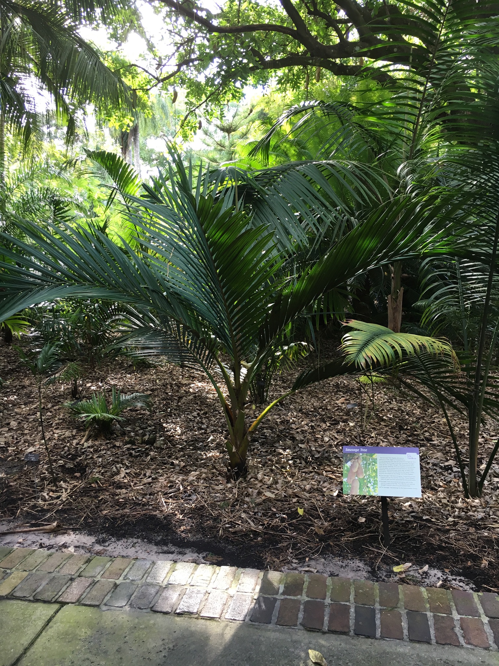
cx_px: 250
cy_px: 333
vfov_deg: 61.7
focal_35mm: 29
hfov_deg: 48.2
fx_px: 557
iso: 25
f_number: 2.2
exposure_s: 1/40
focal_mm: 4.15
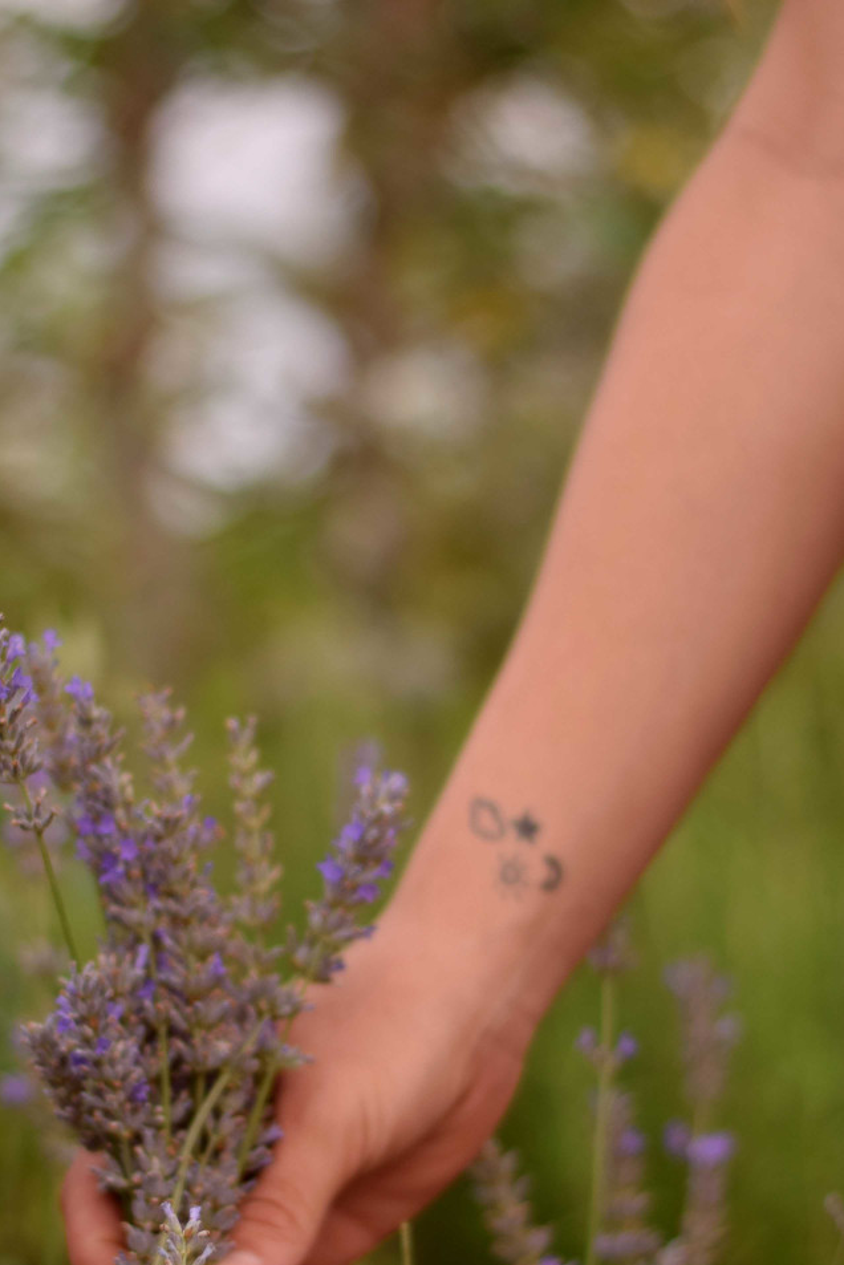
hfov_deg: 11.6
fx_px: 4146
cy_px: 900
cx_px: 376
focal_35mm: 118
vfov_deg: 17.3
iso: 200
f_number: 1.8
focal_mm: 50
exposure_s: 1/1600
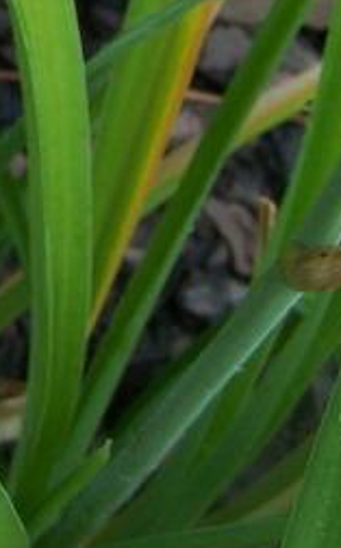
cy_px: -250
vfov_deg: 12.5
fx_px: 2385
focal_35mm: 160
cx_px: -313
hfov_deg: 7.9
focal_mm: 6.3
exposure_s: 1/400
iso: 80
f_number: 2.8
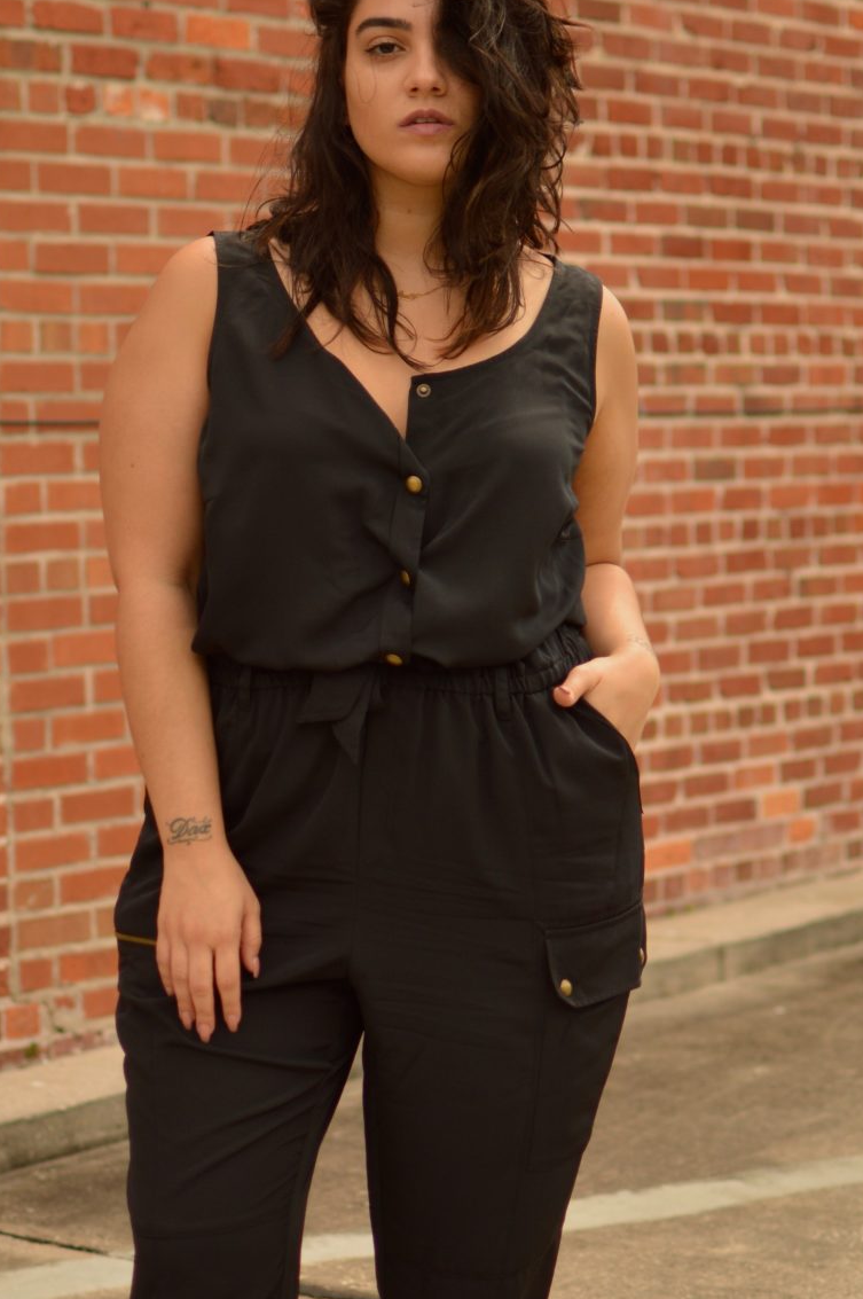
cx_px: 370
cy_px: 758
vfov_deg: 21.5
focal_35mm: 95
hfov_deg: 14.4
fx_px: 3420
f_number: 1.8
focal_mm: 35
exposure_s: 1/3200
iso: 100
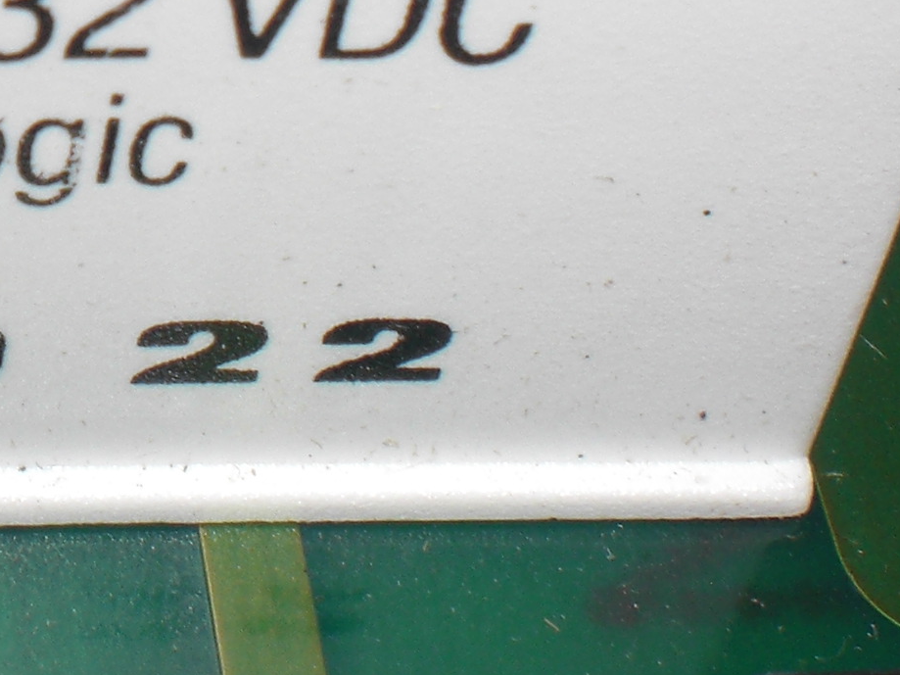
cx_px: -98
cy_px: -144
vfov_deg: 10.8
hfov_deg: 14.3
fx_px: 3509
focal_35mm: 135
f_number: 5.6
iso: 64
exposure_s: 1/60
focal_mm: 6.3
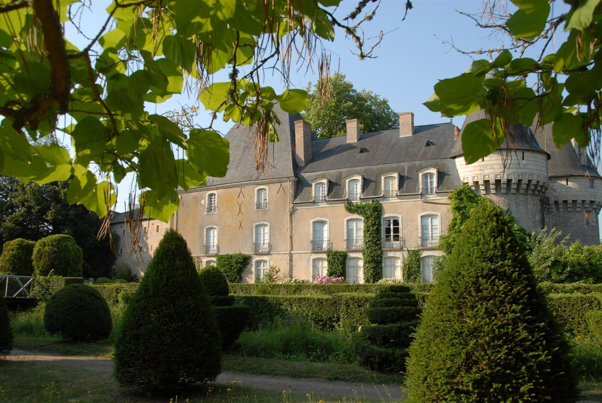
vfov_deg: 43.7
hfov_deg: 61.9
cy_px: 202
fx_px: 502
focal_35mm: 30
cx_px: 301
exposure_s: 1/160
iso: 100
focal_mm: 20
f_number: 6.3
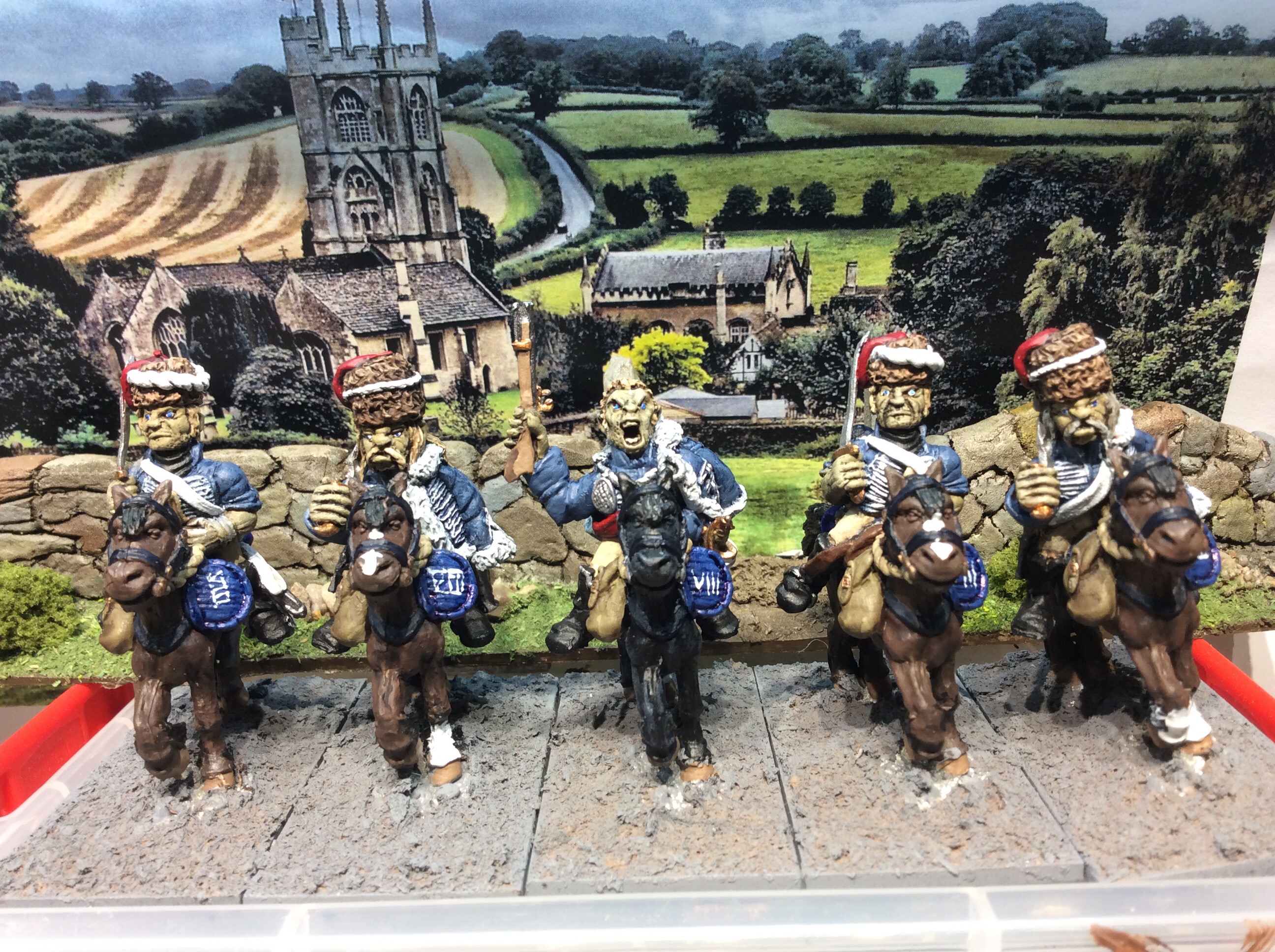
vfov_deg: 44.1
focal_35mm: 32
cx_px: 638
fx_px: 1177
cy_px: 476
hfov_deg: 56.9
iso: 32
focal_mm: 3.3
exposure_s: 1/25
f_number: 2.4
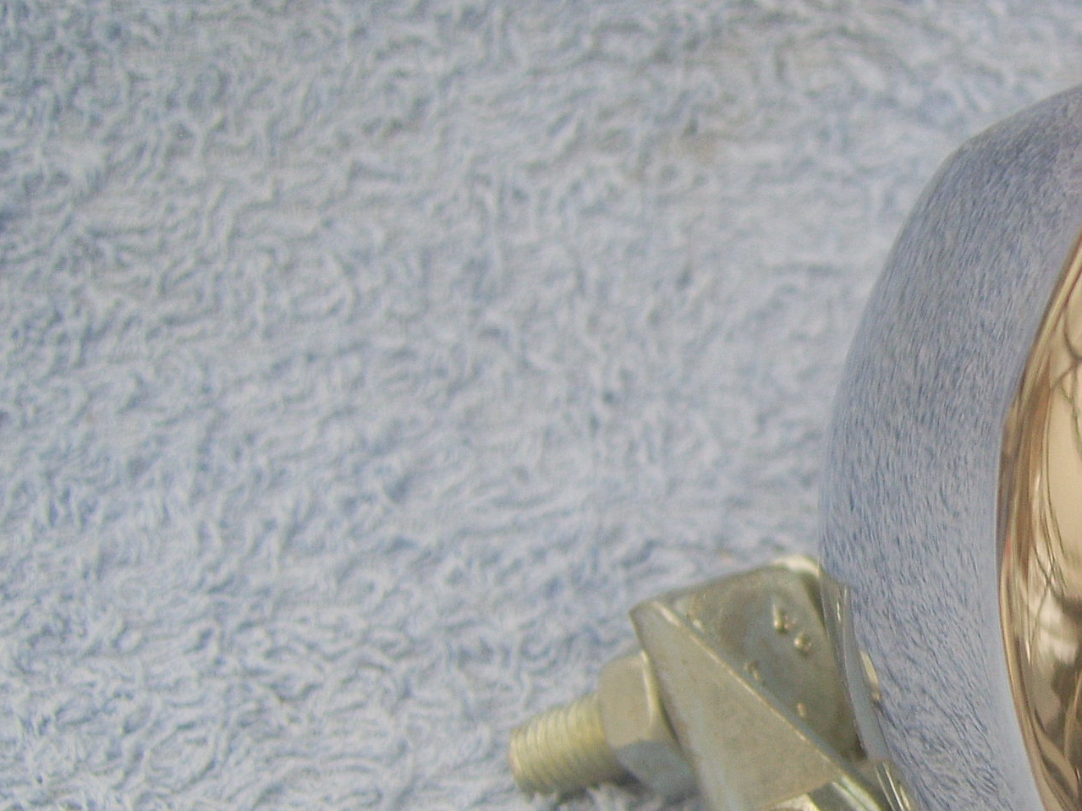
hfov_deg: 24.3
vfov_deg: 19.1
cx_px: 1059
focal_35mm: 77
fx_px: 2407
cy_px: 534
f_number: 2.8
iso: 50
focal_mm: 7.8
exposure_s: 1/80
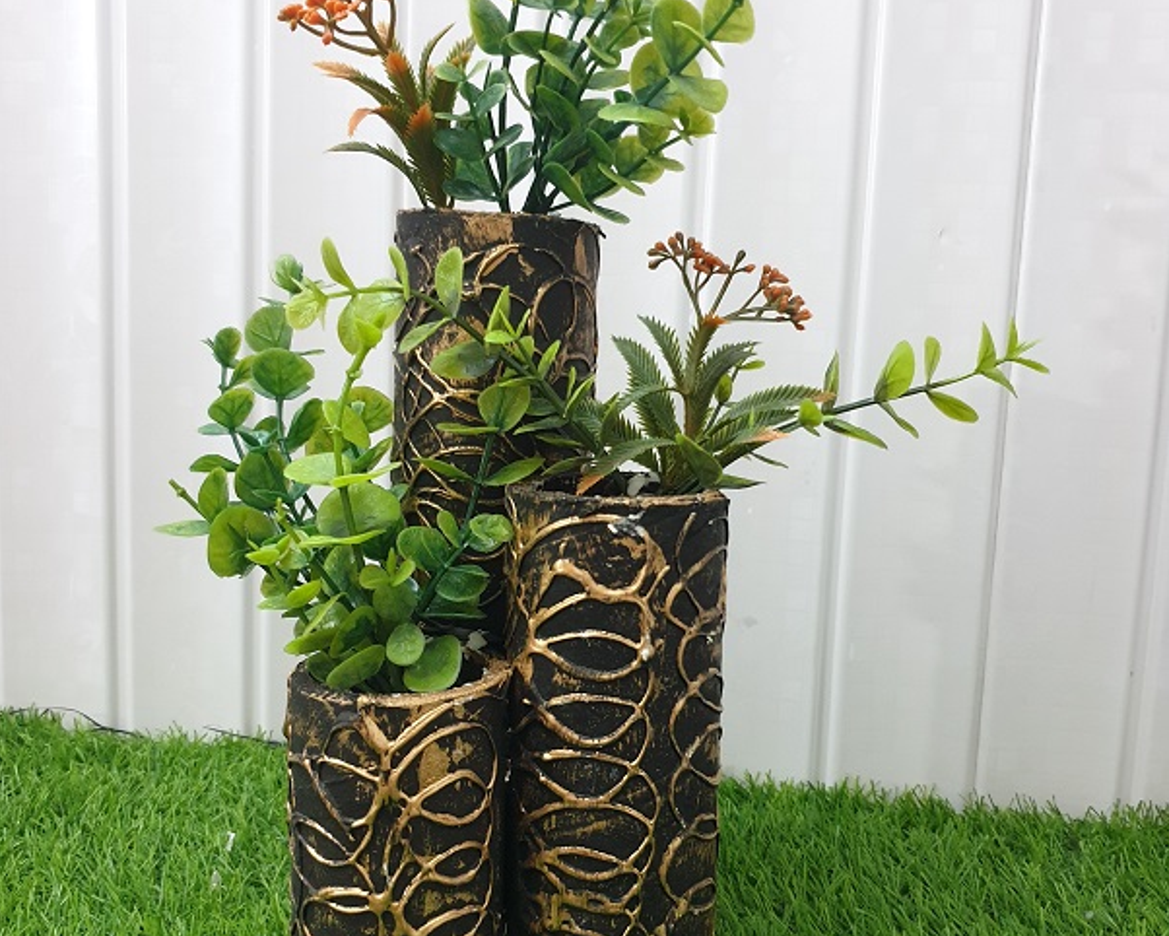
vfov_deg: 43.3
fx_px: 1177
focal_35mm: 34
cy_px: 525
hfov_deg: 52.8
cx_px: 584
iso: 320
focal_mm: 4.3
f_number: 1.5
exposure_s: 1/50
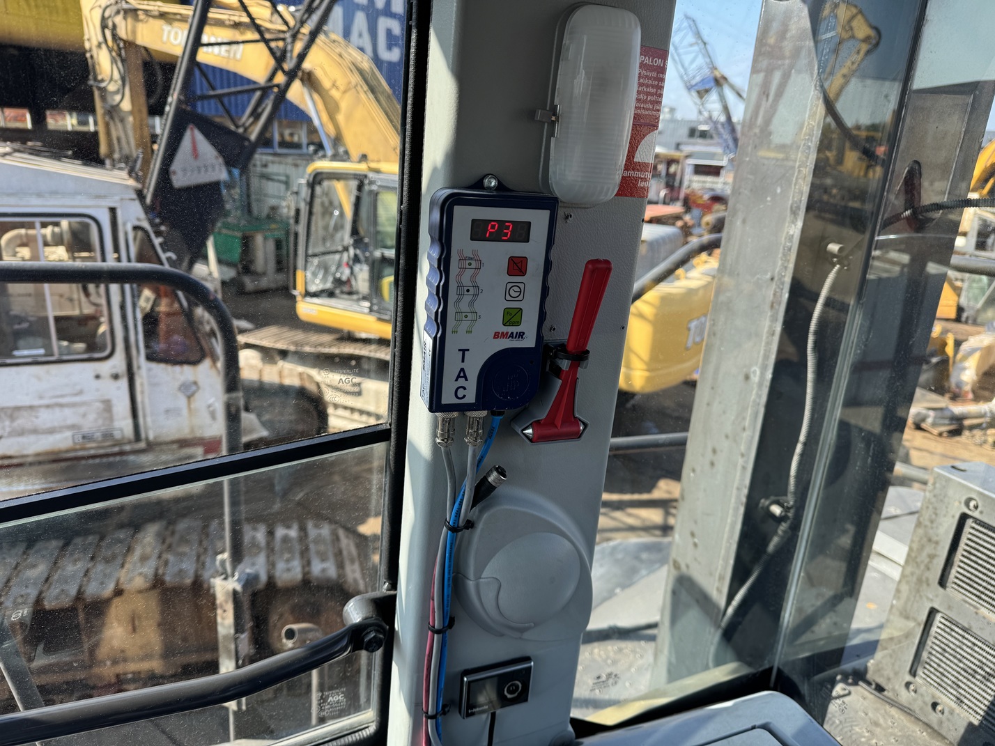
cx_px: 498
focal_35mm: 24
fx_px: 690
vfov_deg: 56.8
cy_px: 373
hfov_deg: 71.6
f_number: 1.78
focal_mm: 6.76
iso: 80
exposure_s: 1/864
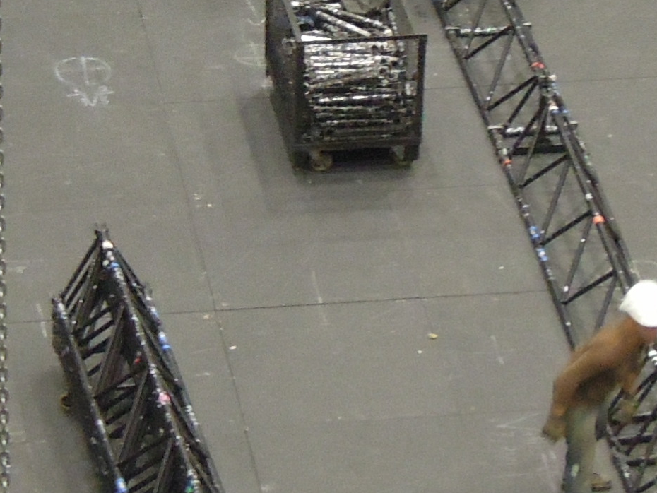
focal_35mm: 215
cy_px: -5
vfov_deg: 6.9
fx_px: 4082
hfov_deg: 9.2
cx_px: 157
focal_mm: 9
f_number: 3.7
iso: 800
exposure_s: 1/10
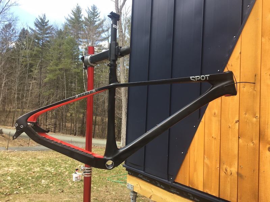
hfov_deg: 61.7
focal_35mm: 29
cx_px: 135
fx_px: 226
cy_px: 101
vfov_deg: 48.2
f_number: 2.2
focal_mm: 4.15
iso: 25
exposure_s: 1/348
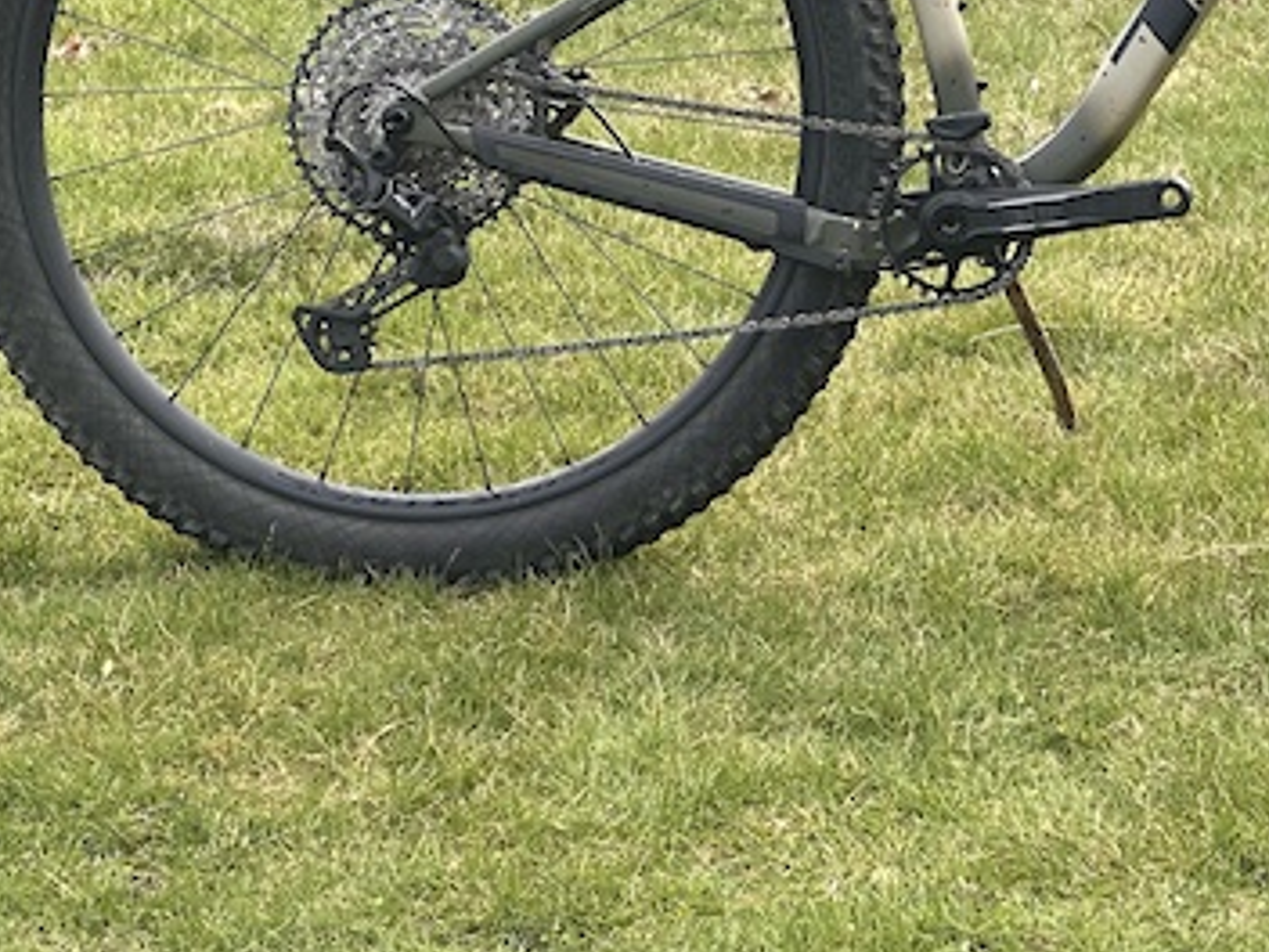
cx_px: 1182
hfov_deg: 11.2
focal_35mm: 175
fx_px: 6415
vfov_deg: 8.4
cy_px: -22
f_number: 2.8
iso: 32
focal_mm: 9
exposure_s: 1/150
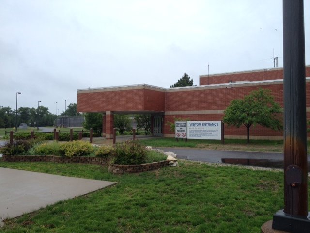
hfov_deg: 52.6
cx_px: 155
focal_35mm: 35
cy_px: 116
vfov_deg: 40.7
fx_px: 313
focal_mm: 4.28
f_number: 2.4
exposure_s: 1/452
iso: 50
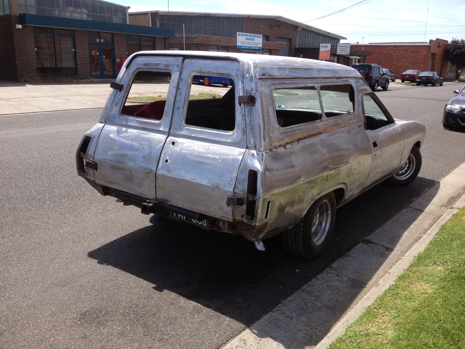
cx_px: 232
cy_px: 174
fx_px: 470
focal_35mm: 35
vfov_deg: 40.7
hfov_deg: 52.6
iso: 64
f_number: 2.4
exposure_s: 1/1062
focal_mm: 4.28
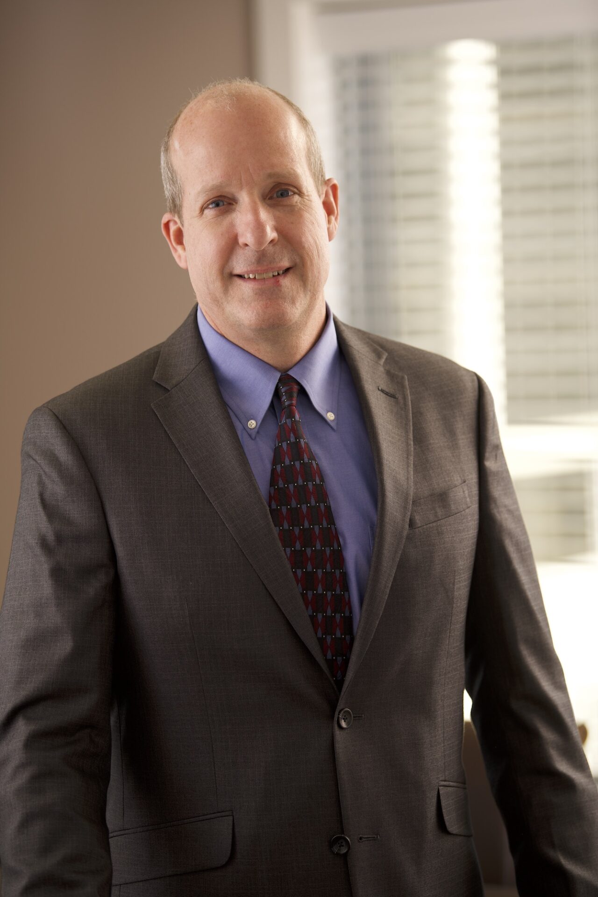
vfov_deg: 15.8
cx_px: 299
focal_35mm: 130
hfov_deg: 10.5
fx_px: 3239
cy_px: 448
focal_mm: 130
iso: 100
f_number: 2.8
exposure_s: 1/125
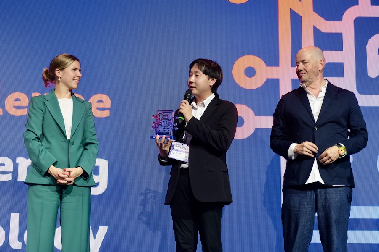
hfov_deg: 30.1
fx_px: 705
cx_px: 190
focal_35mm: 67
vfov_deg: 20.3
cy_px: 126
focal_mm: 44.4
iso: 500
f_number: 4
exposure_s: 1/60
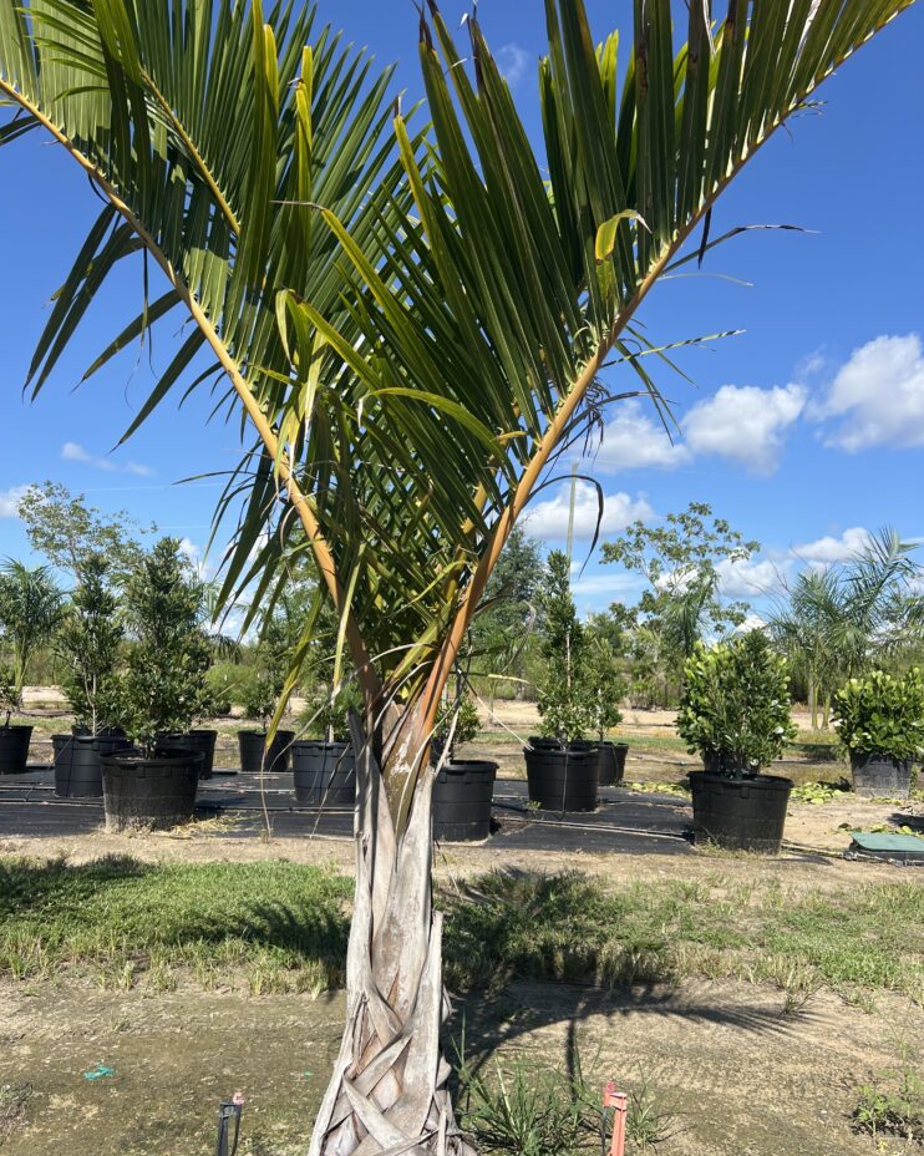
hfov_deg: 51.5
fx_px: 957
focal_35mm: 28
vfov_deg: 62.1
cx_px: 448
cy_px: 628
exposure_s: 1/3571
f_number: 1.5
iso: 50
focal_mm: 5.7
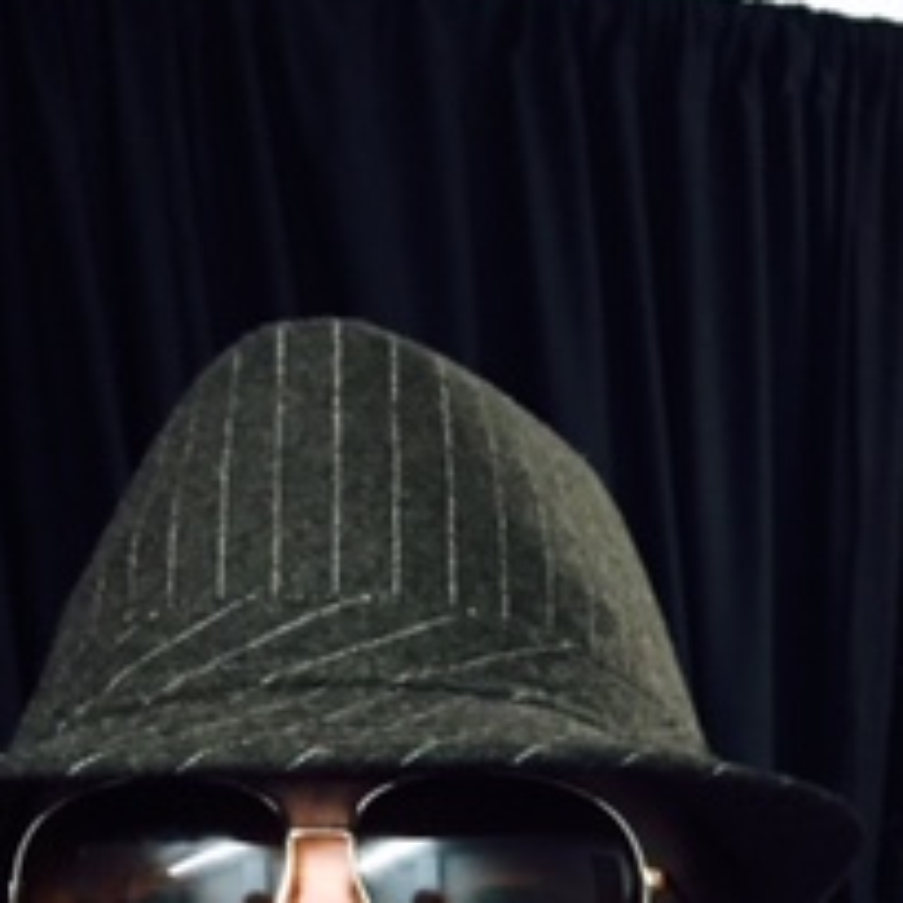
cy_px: 1299
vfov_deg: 19.3
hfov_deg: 20.9
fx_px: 2361
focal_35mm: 80
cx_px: 907
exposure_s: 1/17
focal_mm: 4.15
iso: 250
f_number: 2.2
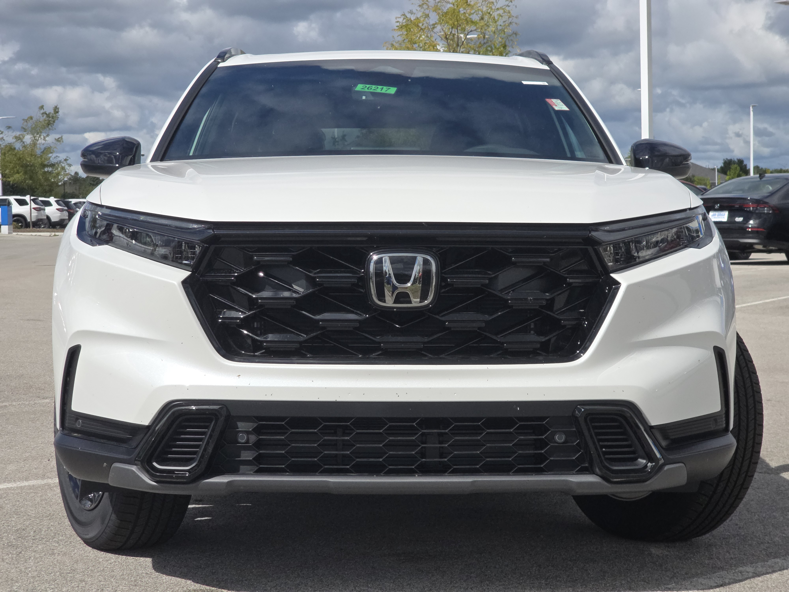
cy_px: 296
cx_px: 394
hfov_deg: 28.2
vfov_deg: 21.3
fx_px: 1573
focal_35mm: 69
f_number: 2.4
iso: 50
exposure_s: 1/3677
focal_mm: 7.9
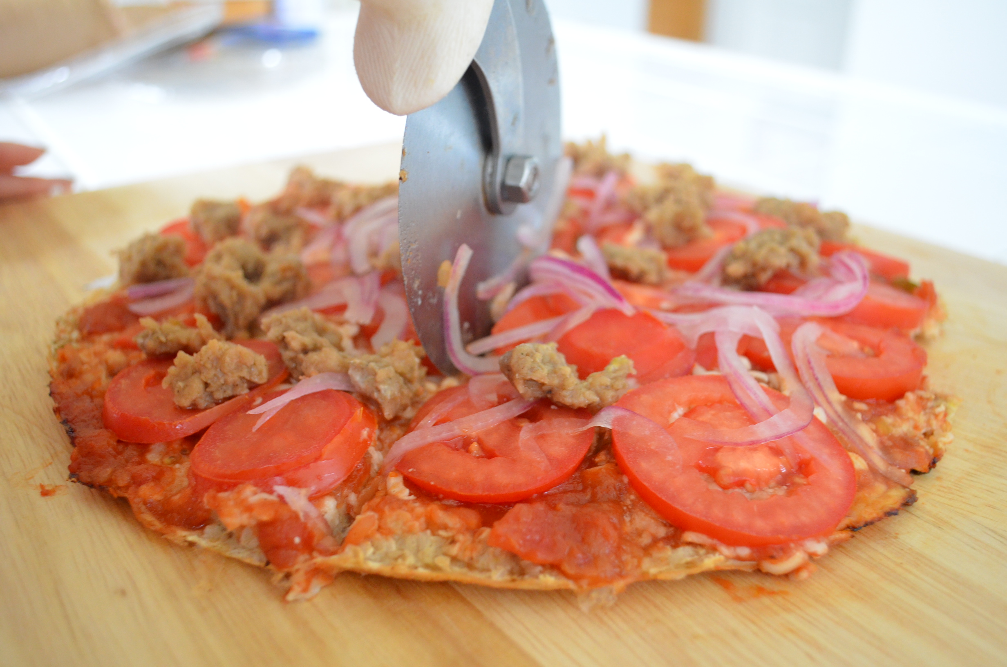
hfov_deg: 53.2
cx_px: 504
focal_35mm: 36
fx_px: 1005
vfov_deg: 36.7
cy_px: 334
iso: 1600
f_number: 4
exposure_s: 1/30
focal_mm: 24
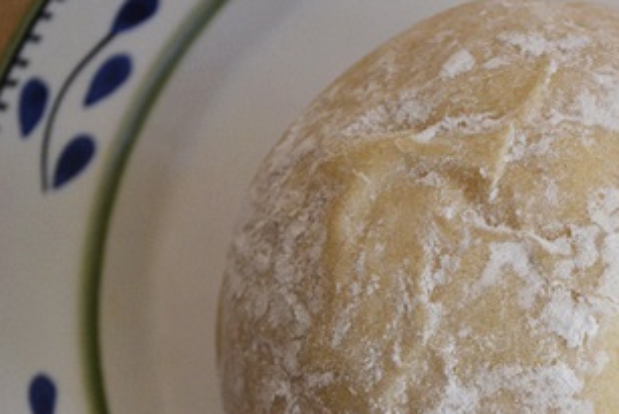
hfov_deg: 15.6
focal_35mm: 129
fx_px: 2219
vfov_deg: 10.6
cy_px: 331
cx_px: 587
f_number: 5.3
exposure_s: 1/125
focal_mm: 44
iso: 800
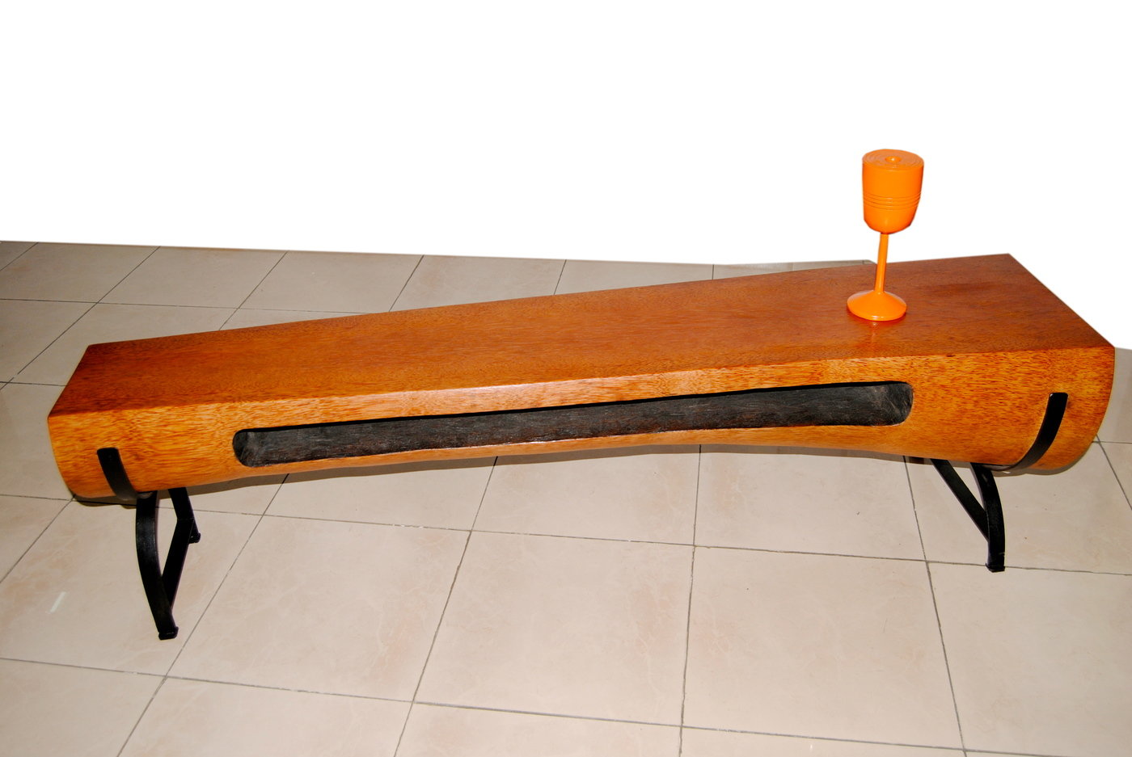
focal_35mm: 33
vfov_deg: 40.1
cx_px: 566
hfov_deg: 57.2
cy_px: 378
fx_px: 1039
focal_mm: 22
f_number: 4.5
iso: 200
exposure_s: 1/160
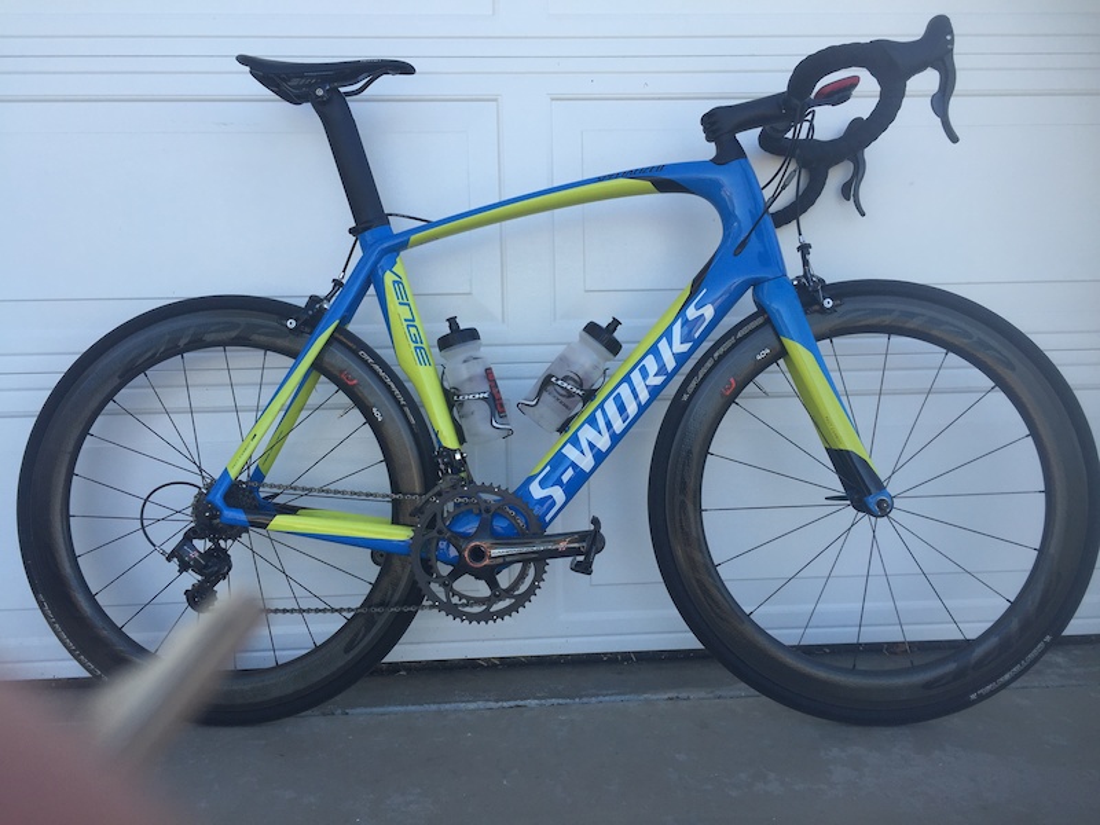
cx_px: 550
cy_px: 412
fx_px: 922
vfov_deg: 48.2
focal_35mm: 29
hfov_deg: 61.7
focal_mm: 4.15
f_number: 2.2
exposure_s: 1/366
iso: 32
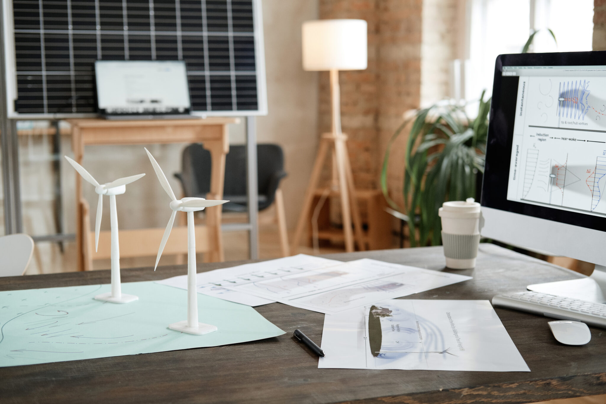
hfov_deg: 37.5
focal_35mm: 53
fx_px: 892
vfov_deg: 25.5
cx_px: 303
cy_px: 202
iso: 800
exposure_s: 1/200
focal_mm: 35
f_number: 2.8
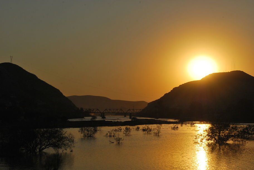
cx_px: 127
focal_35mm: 82
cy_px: 85
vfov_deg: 16.6
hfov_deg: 24.6
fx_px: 583
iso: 200
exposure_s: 1/1250
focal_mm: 55
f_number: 16
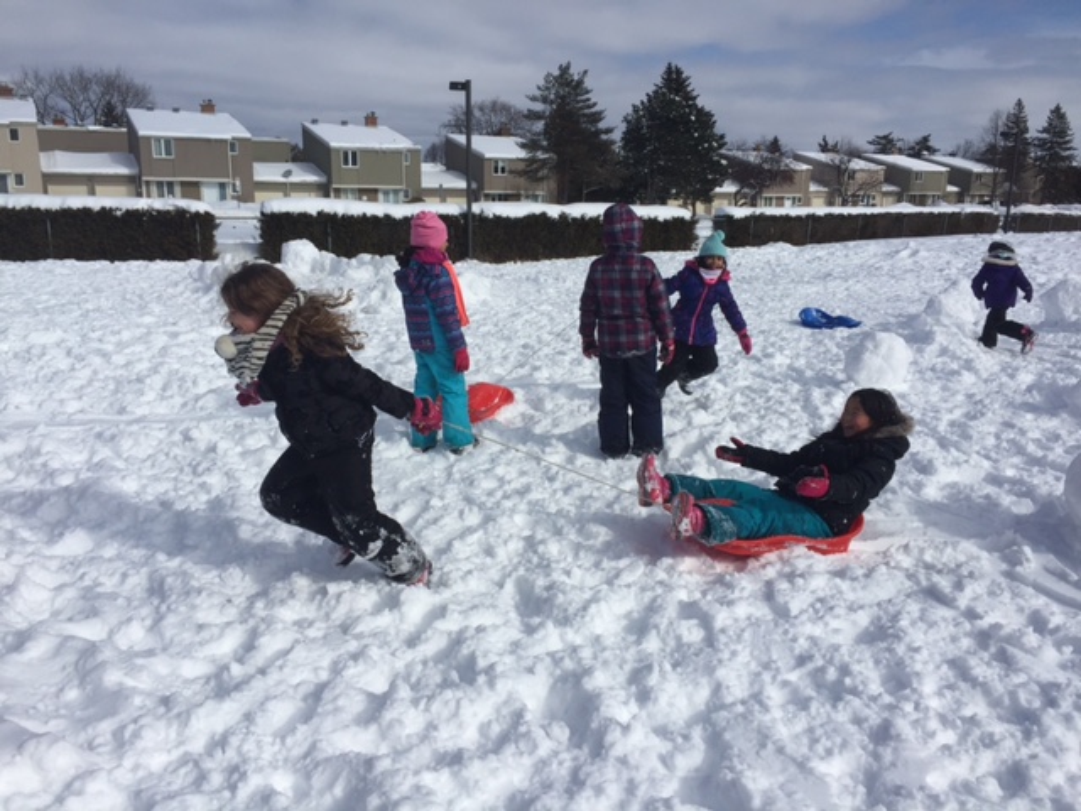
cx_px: 540
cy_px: 406
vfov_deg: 48.2
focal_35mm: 29
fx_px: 906
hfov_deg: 61.7
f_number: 2.2
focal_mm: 4.15
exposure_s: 1/7937
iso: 32
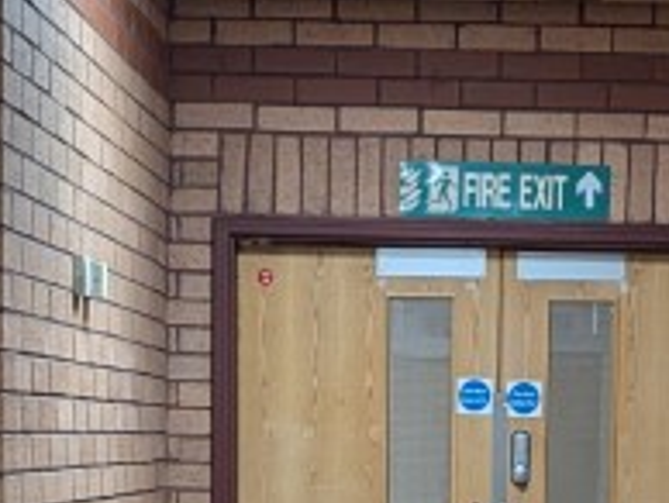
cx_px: 502
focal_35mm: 148
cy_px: 720
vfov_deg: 9.8
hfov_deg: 13.3
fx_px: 2864
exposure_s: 1/24.6
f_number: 1.85
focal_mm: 6.81
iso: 48
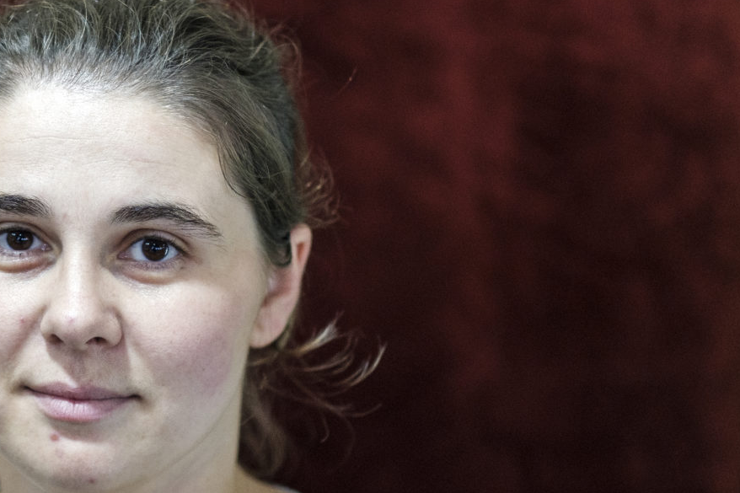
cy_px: 271
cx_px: 102
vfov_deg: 9.3
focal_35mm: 147
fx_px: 3021
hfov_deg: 13.9
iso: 1600
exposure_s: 1/200
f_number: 1.2
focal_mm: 56
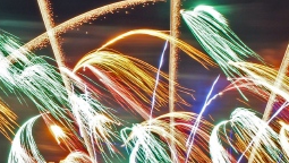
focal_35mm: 152
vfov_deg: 8.0
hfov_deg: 13.7
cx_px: -54
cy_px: 152
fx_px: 1166
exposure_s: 4
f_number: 8
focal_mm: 26
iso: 200
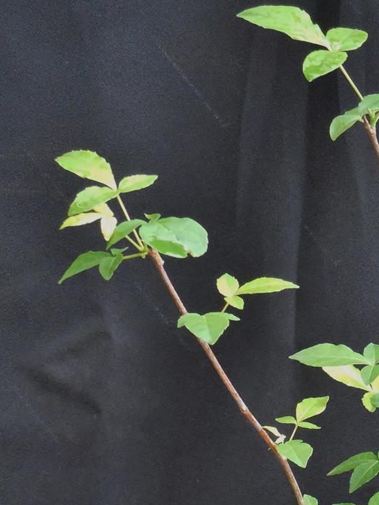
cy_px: 446
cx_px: 312
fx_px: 1998
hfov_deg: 10.8
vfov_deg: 14.3
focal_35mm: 137
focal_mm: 12.5
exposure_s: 1/30
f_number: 4.4
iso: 400
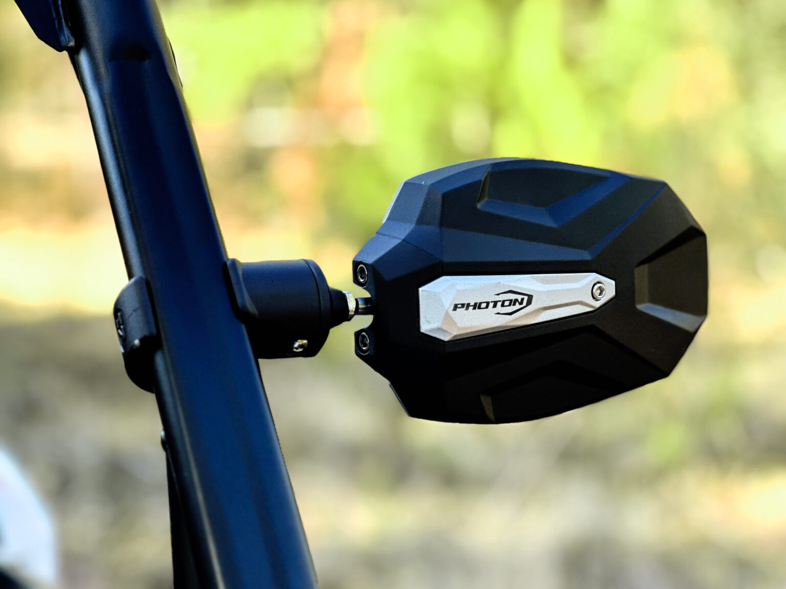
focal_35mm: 77
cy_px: 294
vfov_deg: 19.1
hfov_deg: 25.3
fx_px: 1748
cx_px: 393
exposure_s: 1/121
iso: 64
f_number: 2.8
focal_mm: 9
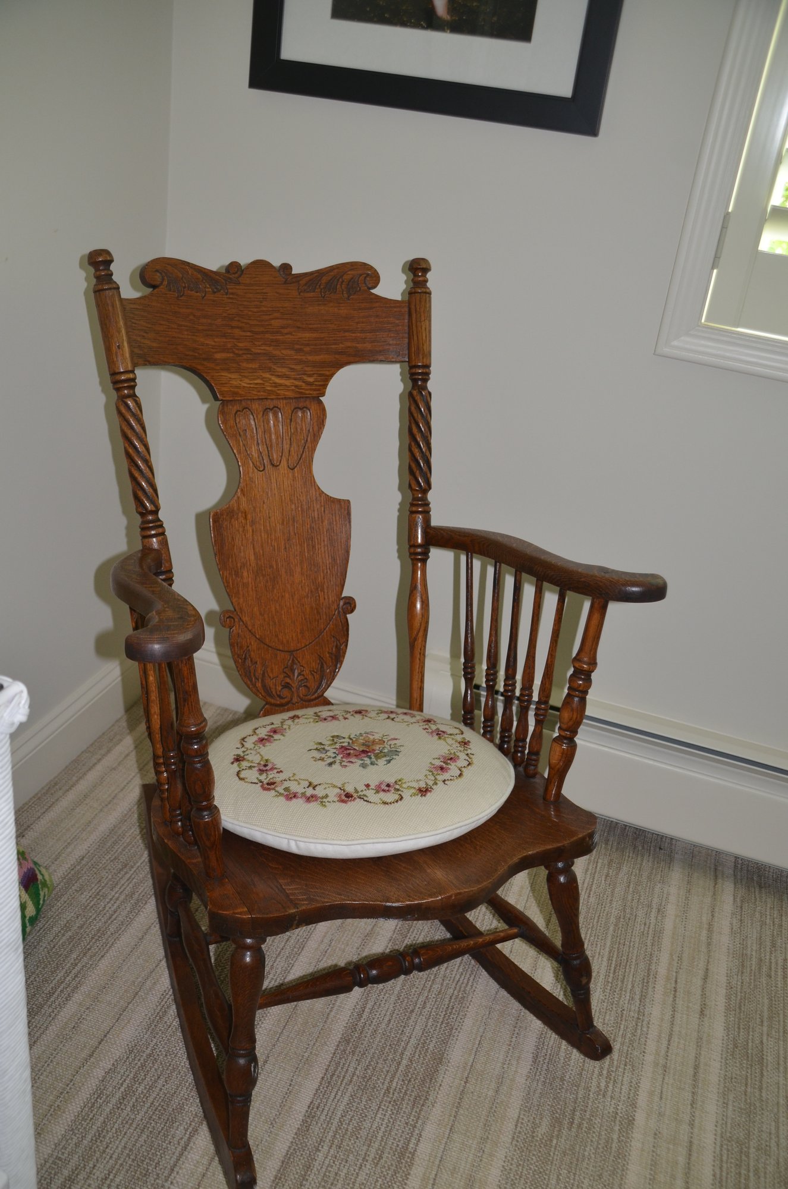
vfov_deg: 57.3
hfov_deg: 39.8
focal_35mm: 33
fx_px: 1088
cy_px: 594
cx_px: 394
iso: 400
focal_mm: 22
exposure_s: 1/60
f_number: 4
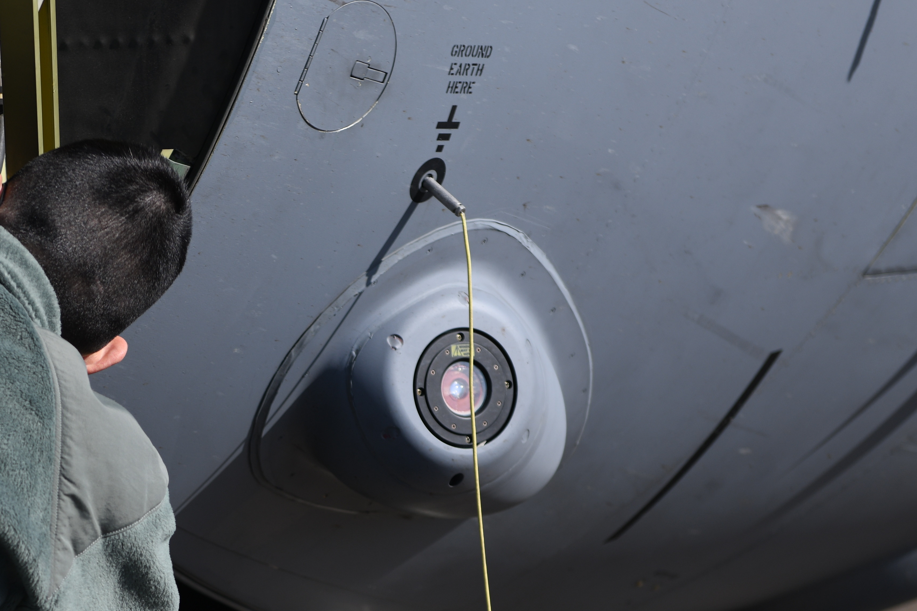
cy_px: 606
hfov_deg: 15.1
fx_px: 3438
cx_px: 187
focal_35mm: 135
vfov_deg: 10.1
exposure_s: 1/1250
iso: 100
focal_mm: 56
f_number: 3.5
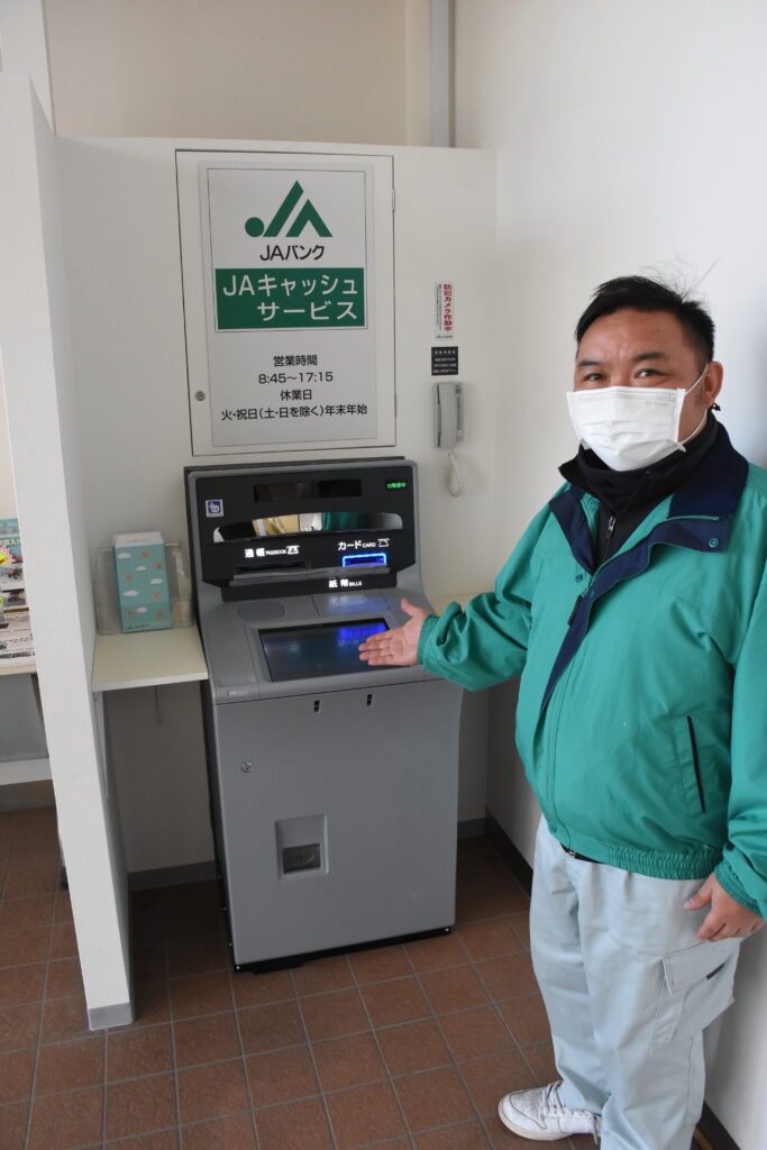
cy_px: 575
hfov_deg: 47.9
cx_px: 384
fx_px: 863
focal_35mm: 27
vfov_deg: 67.4
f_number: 7.1
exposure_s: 1/200
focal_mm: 18
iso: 1600
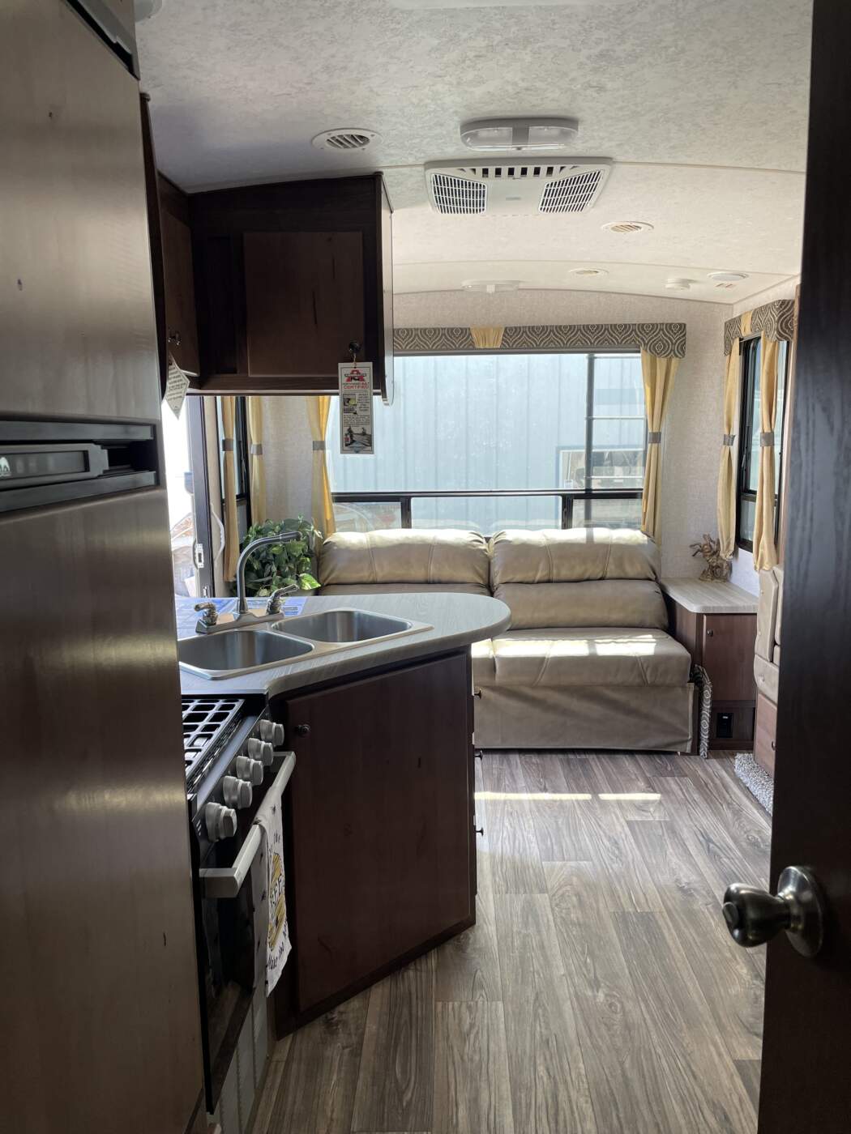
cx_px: 426
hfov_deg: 53.1
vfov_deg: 67.3
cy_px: 567
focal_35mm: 26
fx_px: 852
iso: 80
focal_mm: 4.2
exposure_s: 1/121
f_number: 1.6
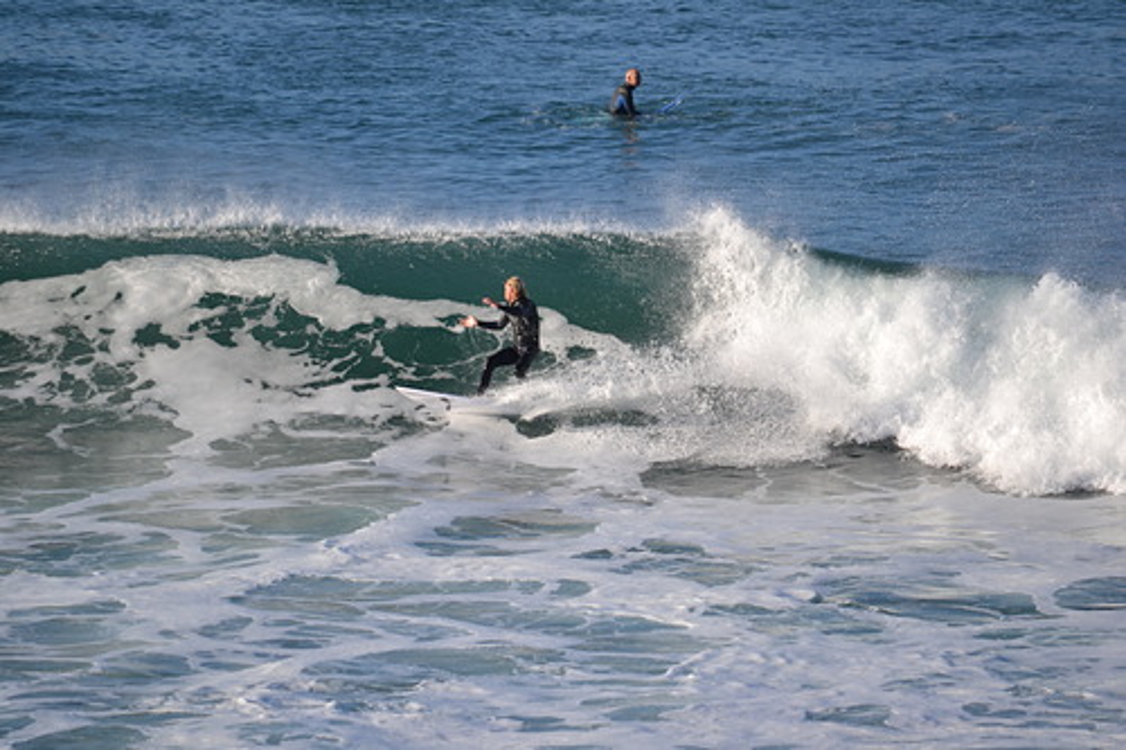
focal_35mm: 450
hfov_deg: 4.6
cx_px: 563
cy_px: 375
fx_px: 14070
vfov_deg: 3.1
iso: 125
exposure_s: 1/500
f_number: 5.6
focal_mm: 300
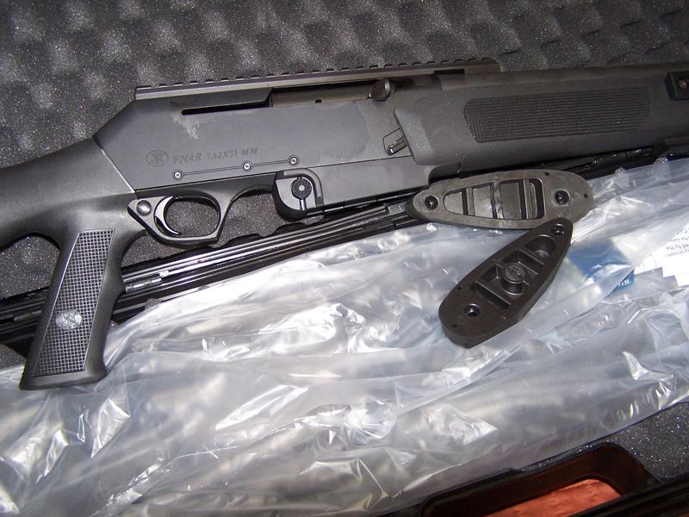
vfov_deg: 37.7
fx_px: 756
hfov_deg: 49.0
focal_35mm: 38
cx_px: 344
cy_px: 258
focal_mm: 6.3
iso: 140
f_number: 2.8
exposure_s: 1/60
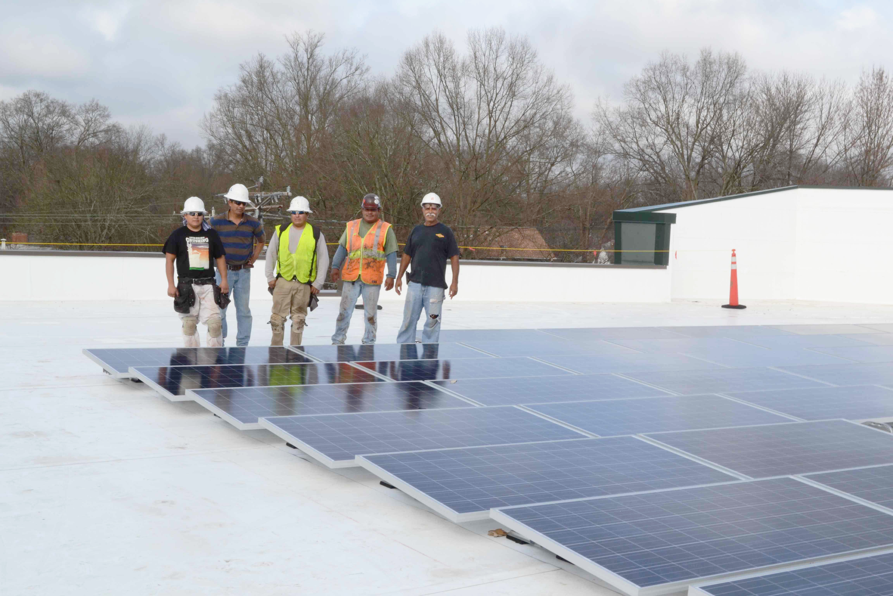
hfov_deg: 41.1
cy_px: 298
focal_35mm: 48
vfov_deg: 28.1
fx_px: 1191
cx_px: 446
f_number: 22
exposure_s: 1/60
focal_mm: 32
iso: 200
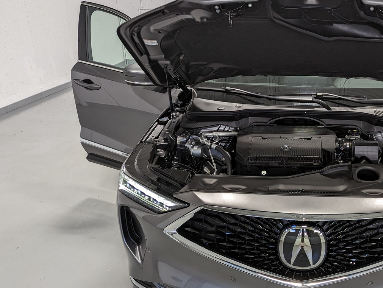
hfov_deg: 46.8
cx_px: 296
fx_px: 421
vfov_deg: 37.7
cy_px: 173
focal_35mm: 38
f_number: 1.85
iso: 42
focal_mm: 6.81
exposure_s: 1/59.9
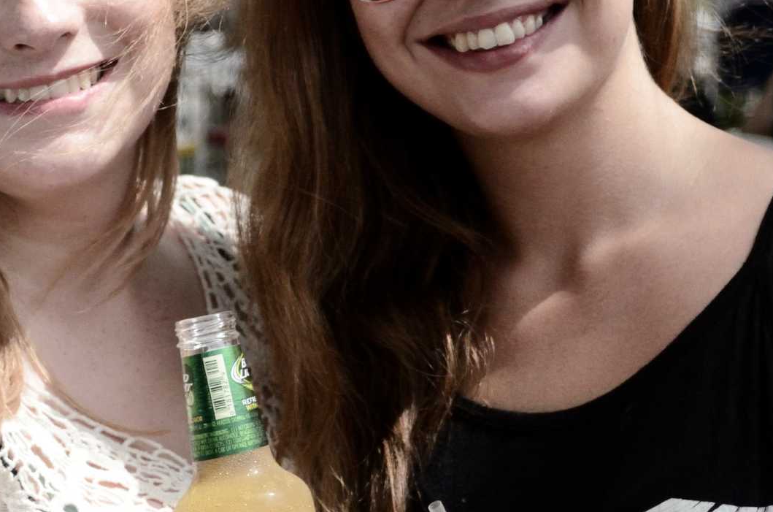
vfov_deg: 11.7
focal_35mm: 116
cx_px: 346
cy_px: 108
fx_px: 2485
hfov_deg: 17.7
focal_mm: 40
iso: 3200
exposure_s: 1/3200
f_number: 5.3
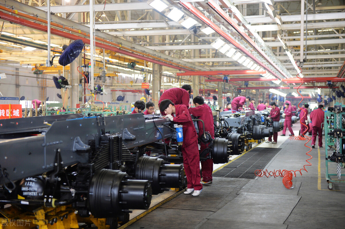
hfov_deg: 34.5
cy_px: 114
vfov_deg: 23.3
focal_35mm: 58
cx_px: 172
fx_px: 555
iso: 1250
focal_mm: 58
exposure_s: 1/30
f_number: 2.8
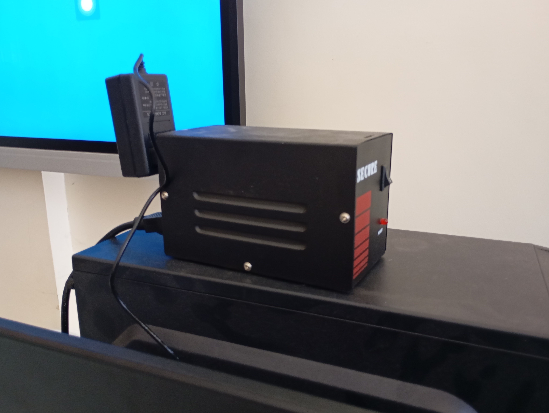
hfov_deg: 59.9
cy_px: 206
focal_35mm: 30
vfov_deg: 46.9
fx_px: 476
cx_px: 274
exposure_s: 1/20
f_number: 1.8
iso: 1326
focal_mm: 4.27
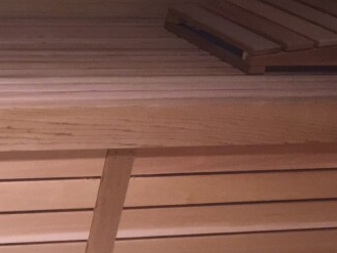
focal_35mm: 90
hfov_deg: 19.7
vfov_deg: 15.9
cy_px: 279
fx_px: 876
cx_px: -128
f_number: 2.2
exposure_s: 1/30
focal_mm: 4.15
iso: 80
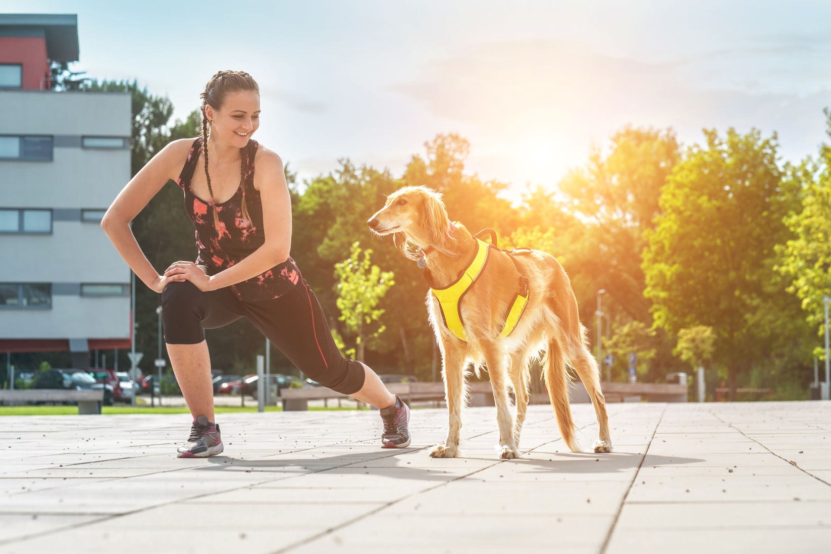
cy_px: 277
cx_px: 416
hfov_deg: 24.2
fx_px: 1939
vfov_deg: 16.3
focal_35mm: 84
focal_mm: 56
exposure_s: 1/500
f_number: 4
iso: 200
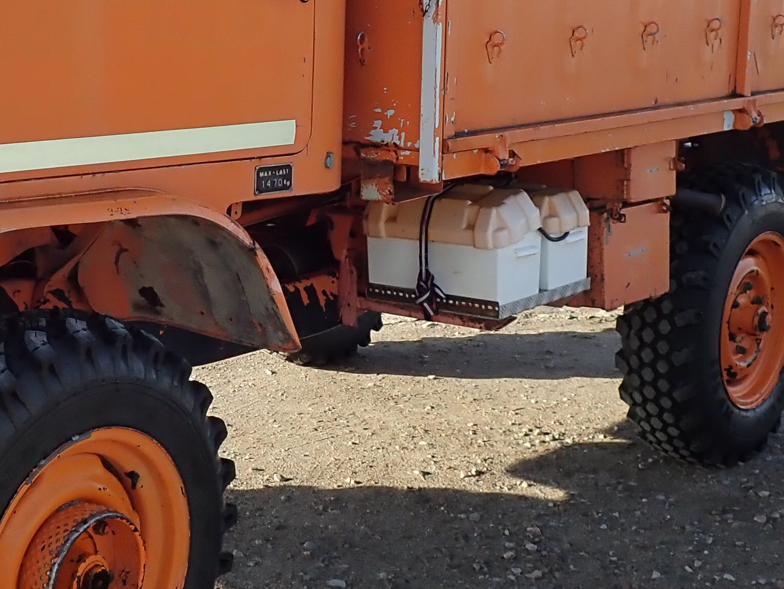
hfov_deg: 29.1
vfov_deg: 22.5
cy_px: 192
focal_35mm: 65
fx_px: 1472
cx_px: 143
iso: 100
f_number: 2.8
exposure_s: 1/500
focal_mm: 4.5
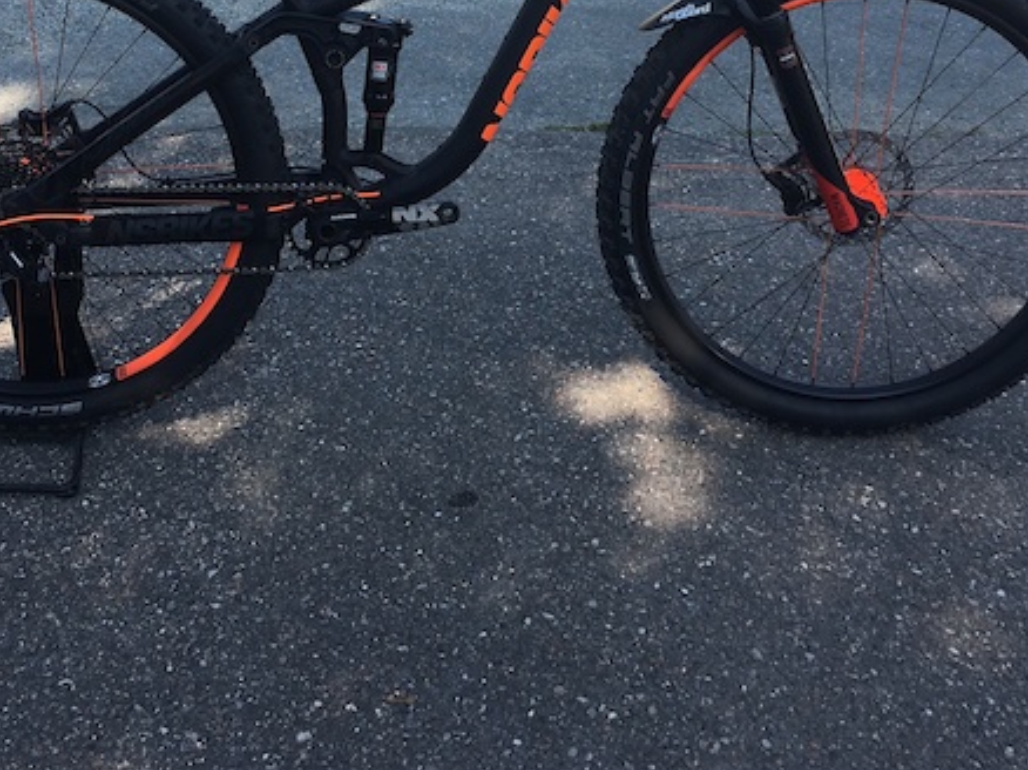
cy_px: 131
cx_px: 441
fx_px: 1573
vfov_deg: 26.9
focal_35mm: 53
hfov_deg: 36.1
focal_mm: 4.15
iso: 25
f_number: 2.2
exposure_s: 1/574
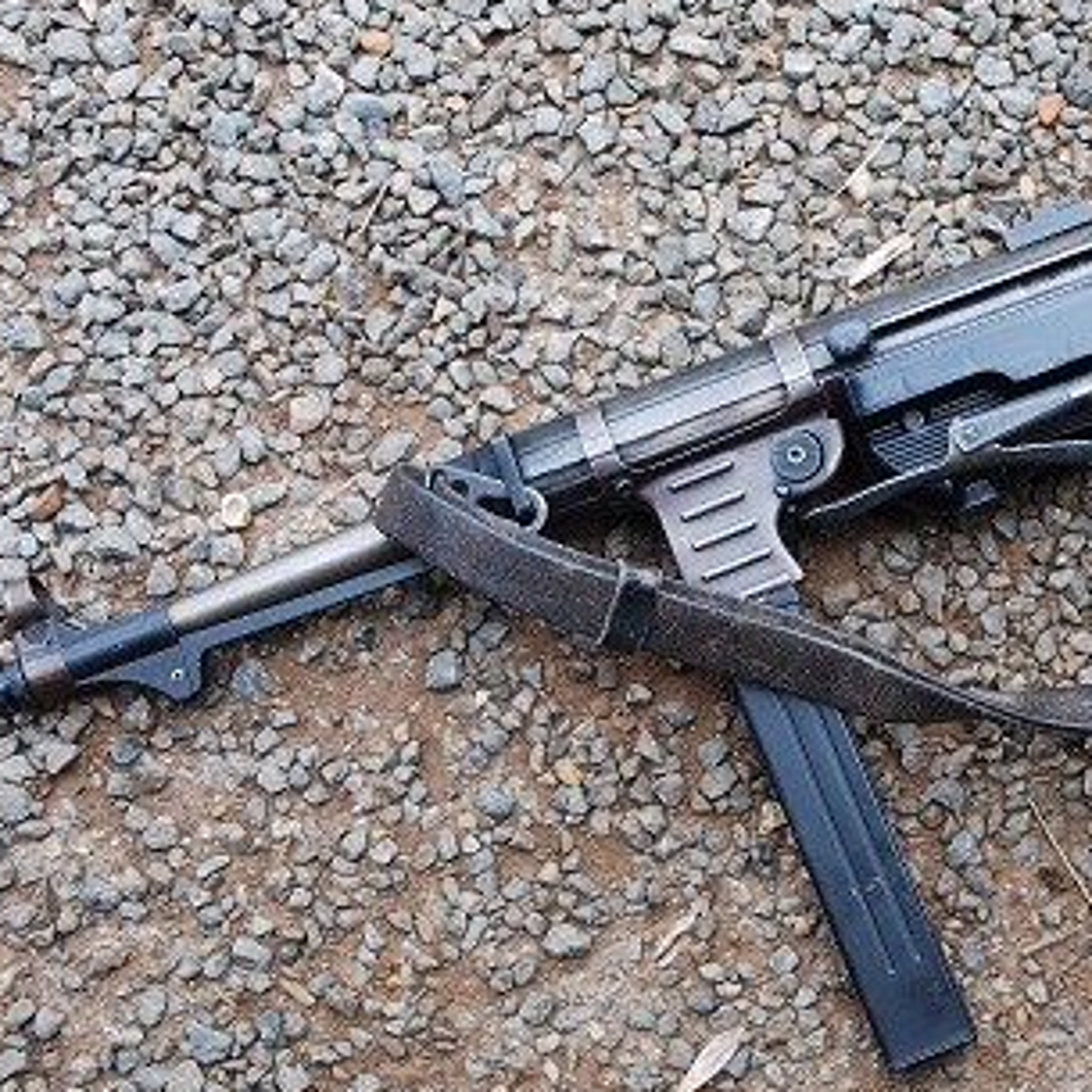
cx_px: 741
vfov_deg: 27.4
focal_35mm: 63
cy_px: 585
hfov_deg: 27.2
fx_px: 2243
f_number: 5.6
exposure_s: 1/125
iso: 160
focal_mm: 25
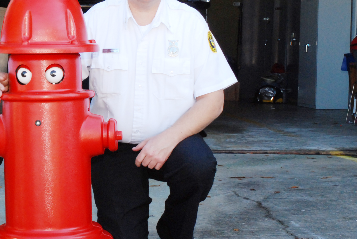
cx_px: 49
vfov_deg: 14.7
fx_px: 923
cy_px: 94
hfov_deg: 21.5
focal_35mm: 93
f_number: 16
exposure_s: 1/60
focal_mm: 31
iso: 800
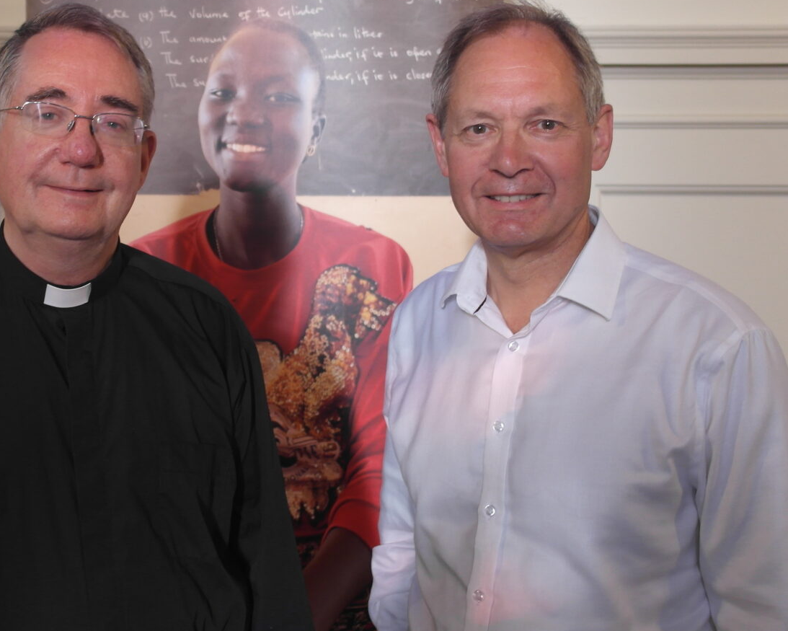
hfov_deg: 31.9
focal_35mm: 58
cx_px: 201
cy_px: 187
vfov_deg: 26.0
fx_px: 1353
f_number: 3.5
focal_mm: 22
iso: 400
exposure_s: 1/80
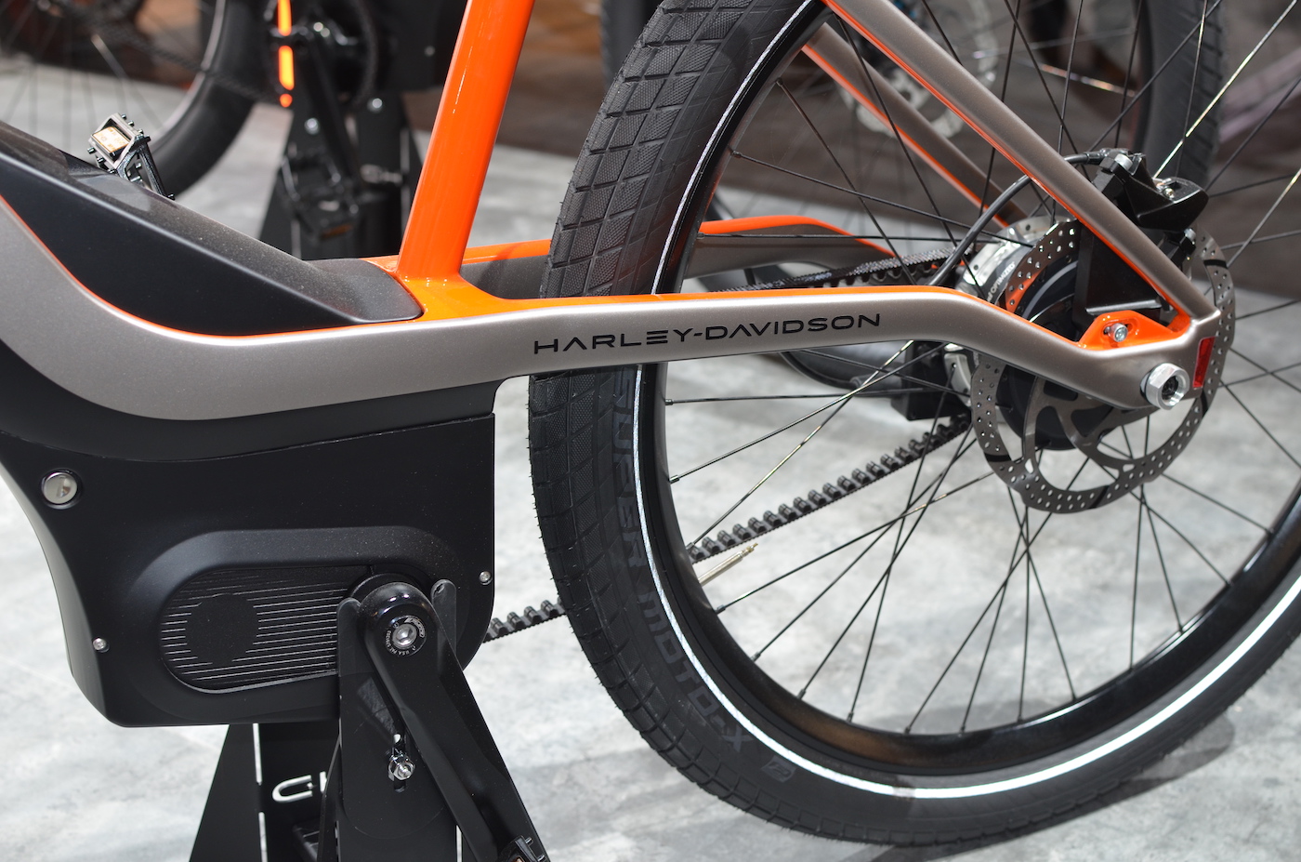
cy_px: 431
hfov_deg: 37.9
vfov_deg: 25.6
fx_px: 1893
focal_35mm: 52
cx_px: 650
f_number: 4
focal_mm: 35
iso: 320
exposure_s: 1/60
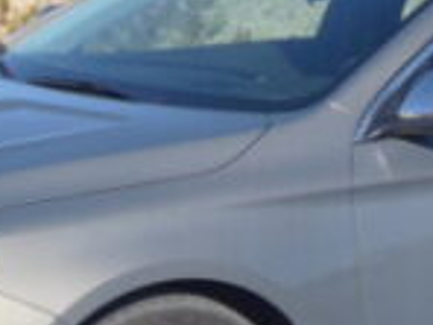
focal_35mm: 208
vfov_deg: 7.1
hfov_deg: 9.5
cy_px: -73
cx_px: 260
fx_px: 2602
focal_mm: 7.2
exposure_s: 1/640
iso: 80
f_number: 3.8
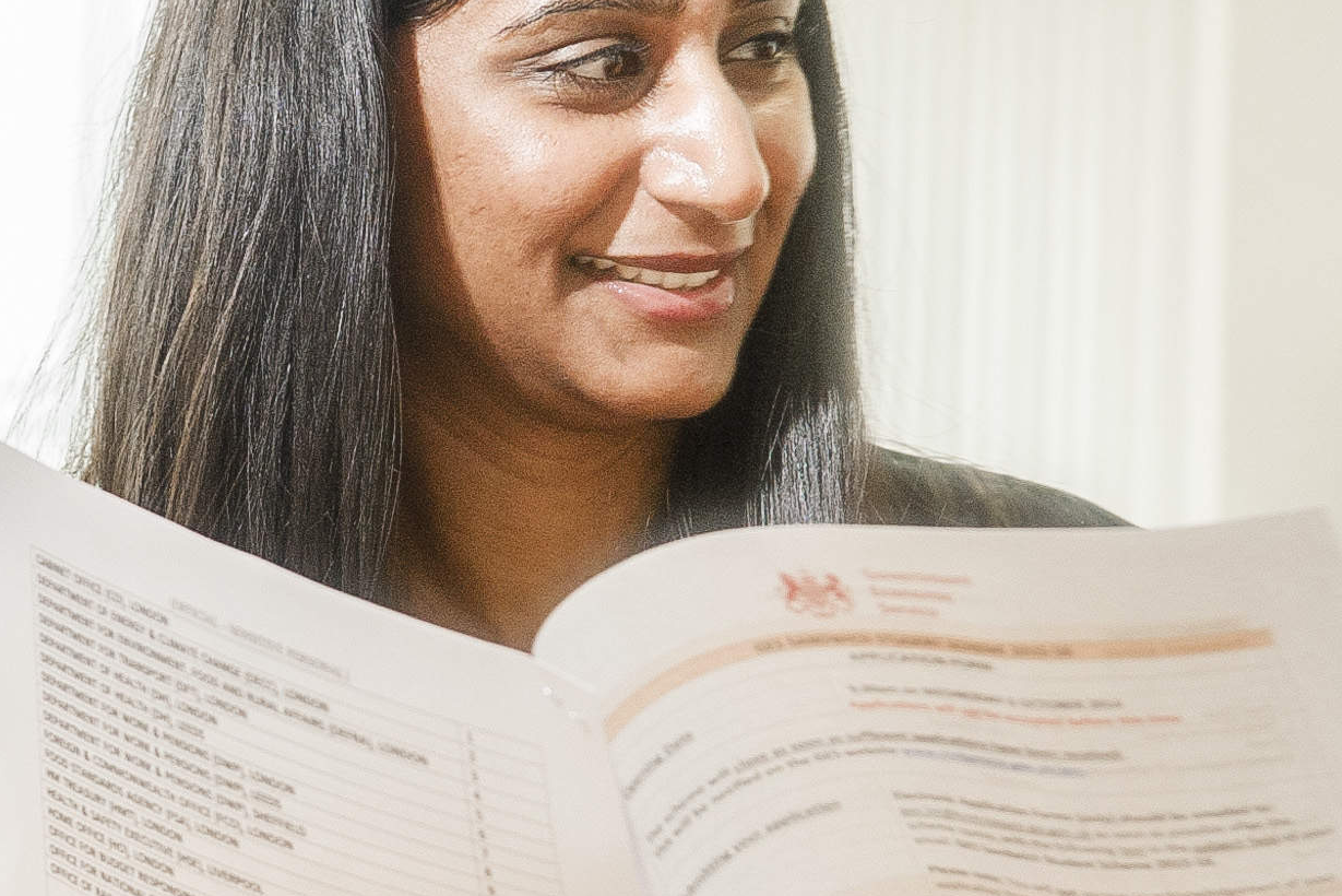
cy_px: 567
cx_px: 496
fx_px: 6450
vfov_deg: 7.9
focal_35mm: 173
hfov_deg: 11.9
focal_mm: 50
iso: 1600
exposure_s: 1/100
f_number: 3.5
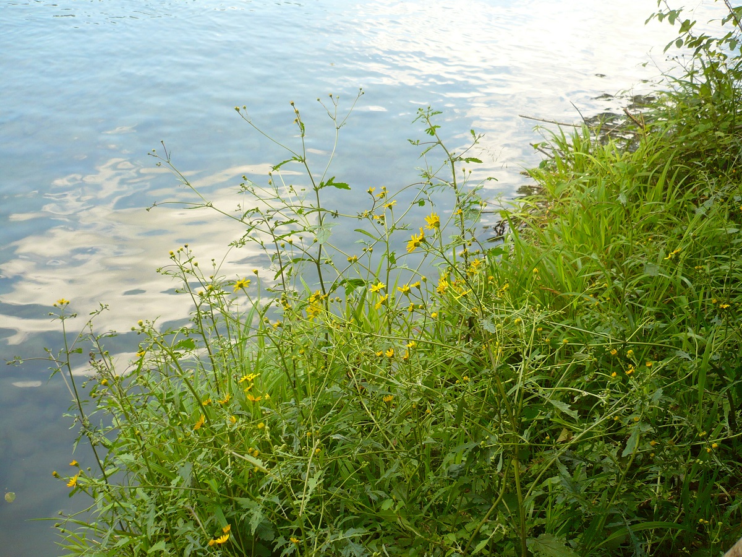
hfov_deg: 52.6
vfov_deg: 40.7
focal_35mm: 35
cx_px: 371
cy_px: 278
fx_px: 750
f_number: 2.8
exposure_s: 1/125
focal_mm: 5.8
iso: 100
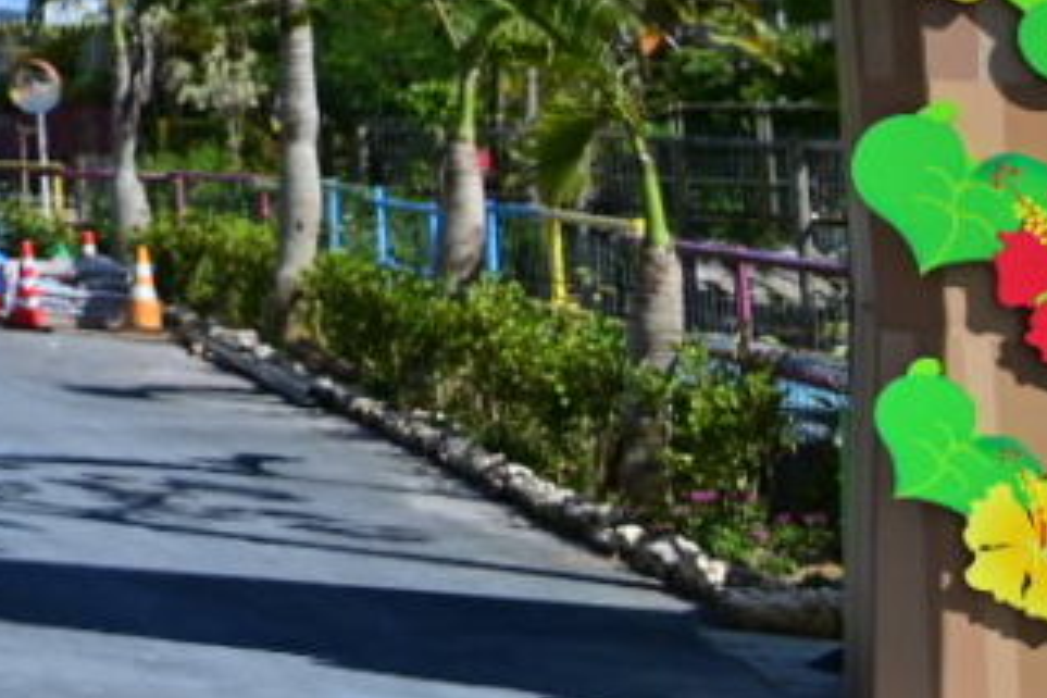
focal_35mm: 115
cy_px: -486
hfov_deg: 14.3
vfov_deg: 11.2
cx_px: -1171
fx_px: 3344
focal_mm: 24
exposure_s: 1/1600
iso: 100
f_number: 4
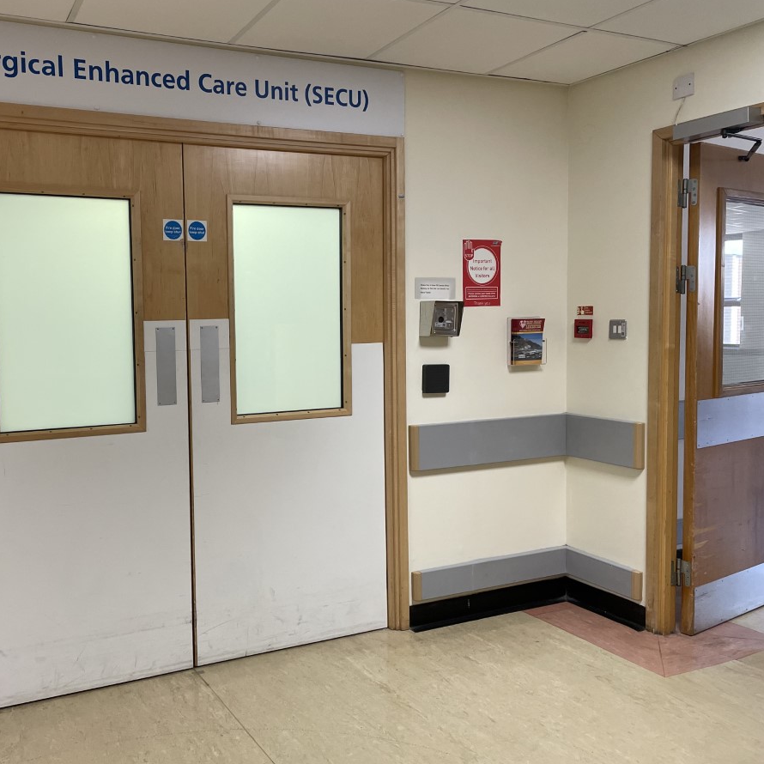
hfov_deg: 51.5
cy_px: 381
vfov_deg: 52.5
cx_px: 251
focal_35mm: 31
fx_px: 774
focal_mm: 4.2
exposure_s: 1/100
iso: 125
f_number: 1.6
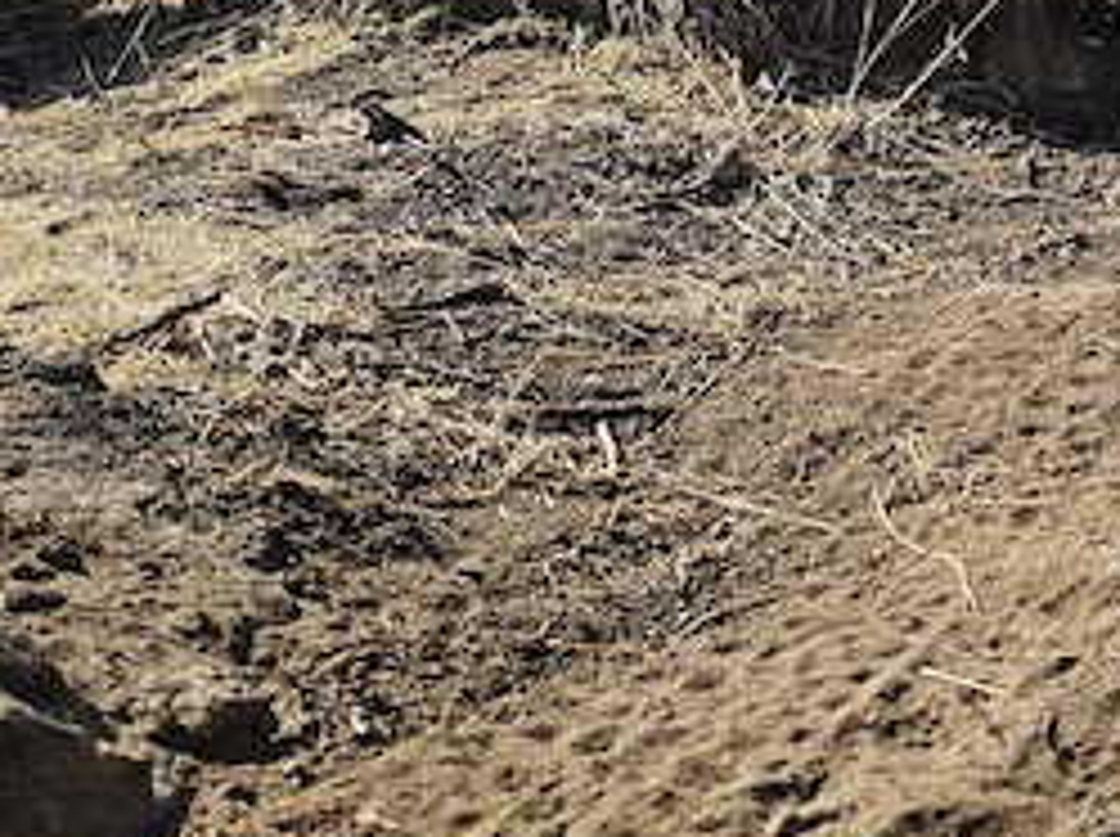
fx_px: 2391
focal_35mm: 74
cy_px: 40
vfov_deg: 19.4
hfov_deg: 25.4
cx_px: 1057
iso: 10
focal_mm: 6.3
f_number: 1.7
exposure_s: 1/777
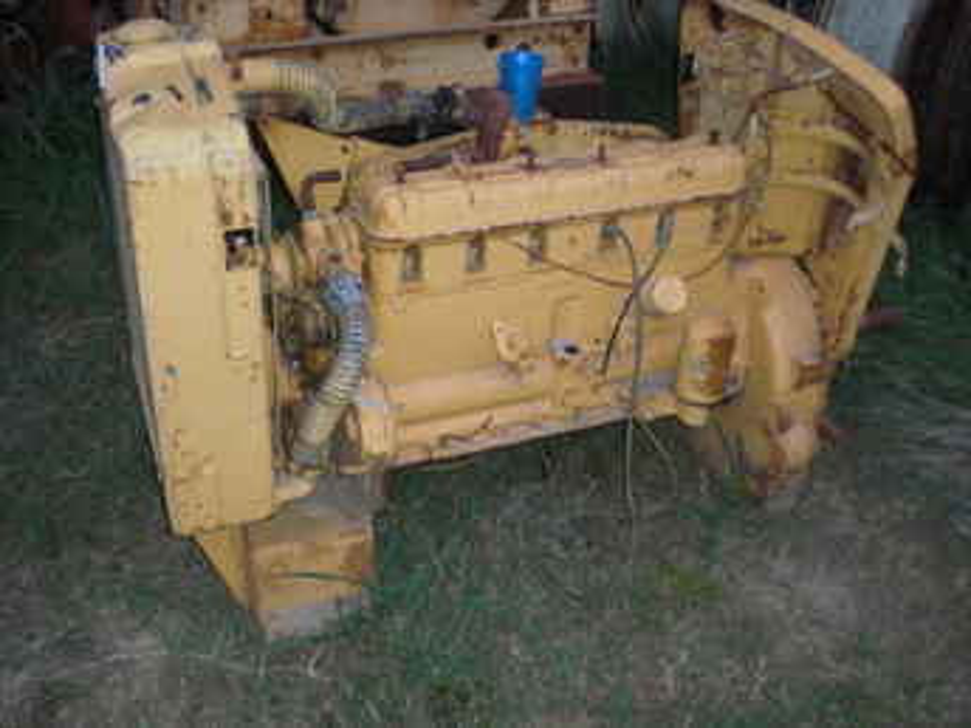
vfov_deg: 37.7
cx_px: 486
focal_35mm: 38
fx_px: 1066
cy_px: 364
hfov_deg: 49.0
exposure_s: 1/60
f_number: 3.1
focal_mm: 6.3
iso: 200
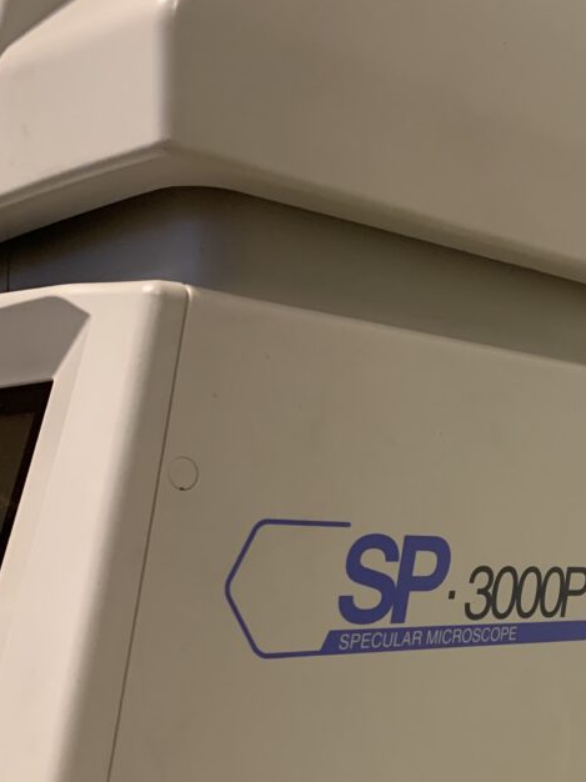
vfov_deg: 36.8
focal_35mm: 51
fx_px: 1152
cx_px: 486
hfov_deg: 27.8
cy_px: 569
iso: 320
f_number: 1.8
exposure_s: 1/50
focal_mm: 4.25
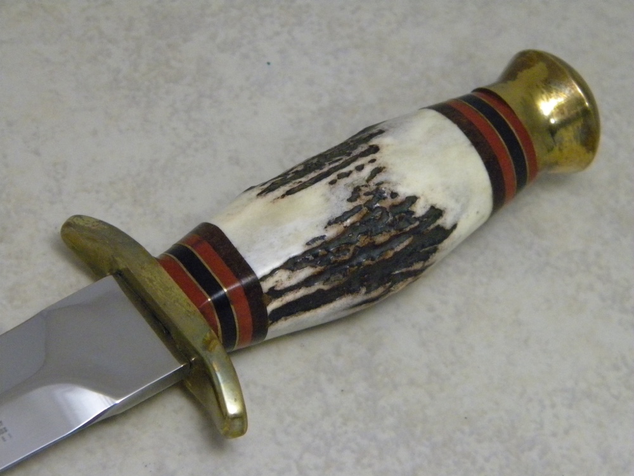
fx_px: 1923
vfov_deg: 14.1
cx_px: 317
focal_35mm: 105
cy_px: 238
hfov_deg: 18.7
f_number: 4.7
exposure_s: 1/38
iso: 800
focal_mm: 19
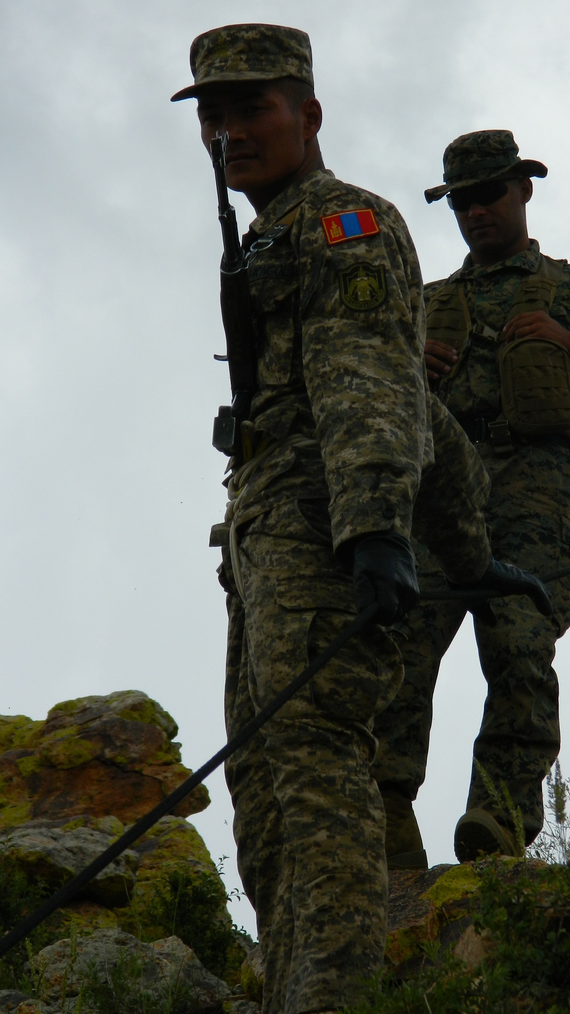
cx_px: 395
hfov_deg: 5.6
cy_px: 487
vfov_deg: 9.9
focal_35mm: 217
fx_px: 5829
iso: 80
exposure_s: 1/800
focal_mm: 31.8
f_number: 5.1
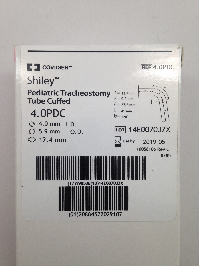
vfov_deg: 55.4
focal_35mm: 33
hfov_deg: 42.9
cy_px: 133
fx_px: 253
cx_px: 100
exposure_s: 1/120
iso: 80
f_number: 2.4
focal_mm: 4.12
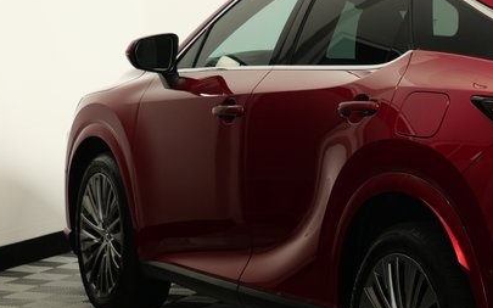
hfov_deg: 17.3
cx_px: 489
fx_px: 1585
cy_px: 226
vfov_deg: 11.1
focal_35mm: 118
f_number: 4.5
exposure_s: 1/100
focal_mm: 22
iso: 200
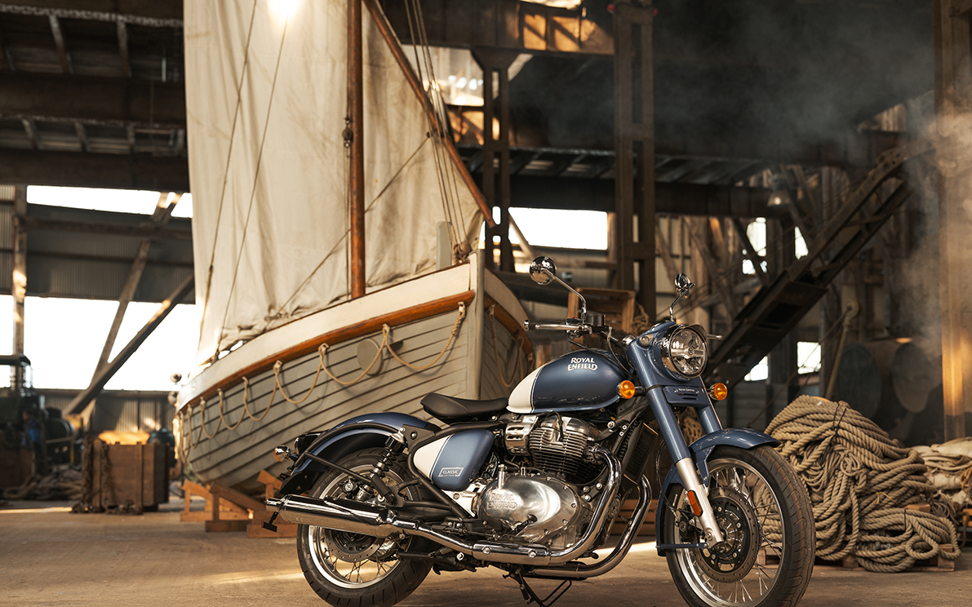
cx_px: 483
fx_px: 1245
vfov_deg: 27.3
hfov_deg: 42.7
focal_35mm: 47
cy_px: 366
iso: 500
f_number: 3.6
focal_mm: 55
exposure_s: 1/125
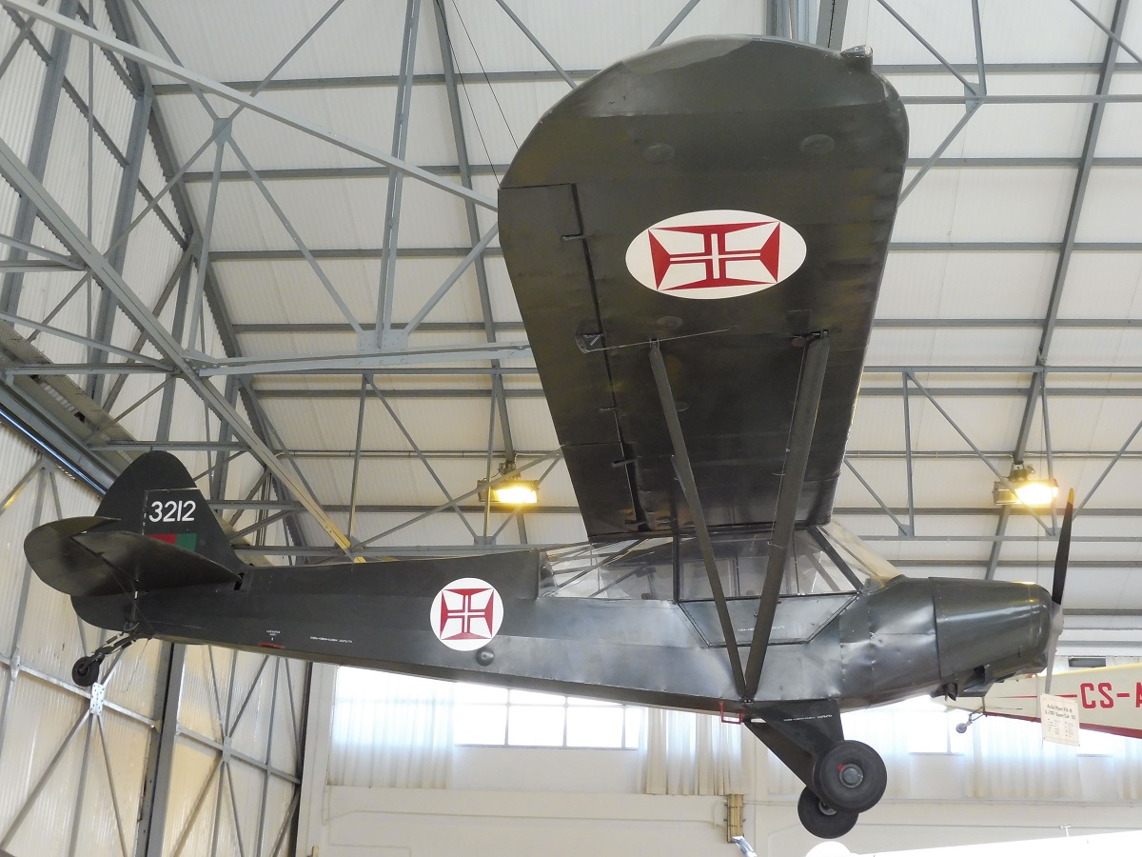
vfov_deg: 32.9
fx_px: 1452
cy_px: 428
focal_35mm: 44
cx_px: 571
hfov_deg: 42.9
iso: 400
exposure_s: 1/60
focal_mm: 7.9
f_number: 4.1
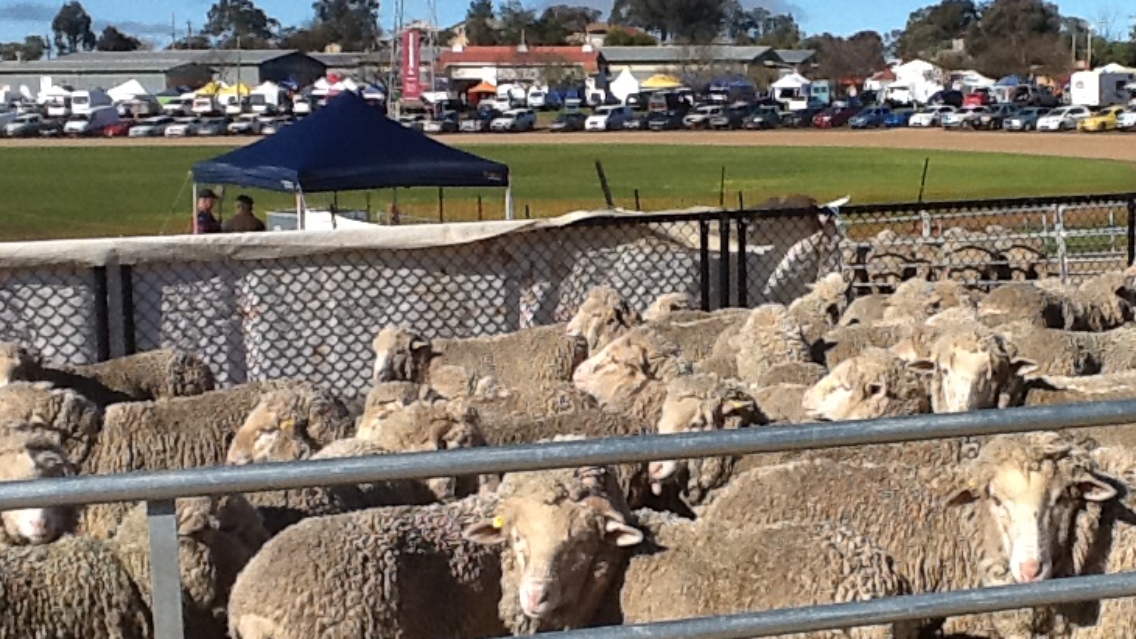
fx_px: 1898
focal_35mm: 63
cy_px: 347
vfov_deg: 19.1
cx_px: 745
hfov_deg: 33.1
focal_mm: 2.03
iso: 40
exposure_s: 1/2058
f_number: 2.4
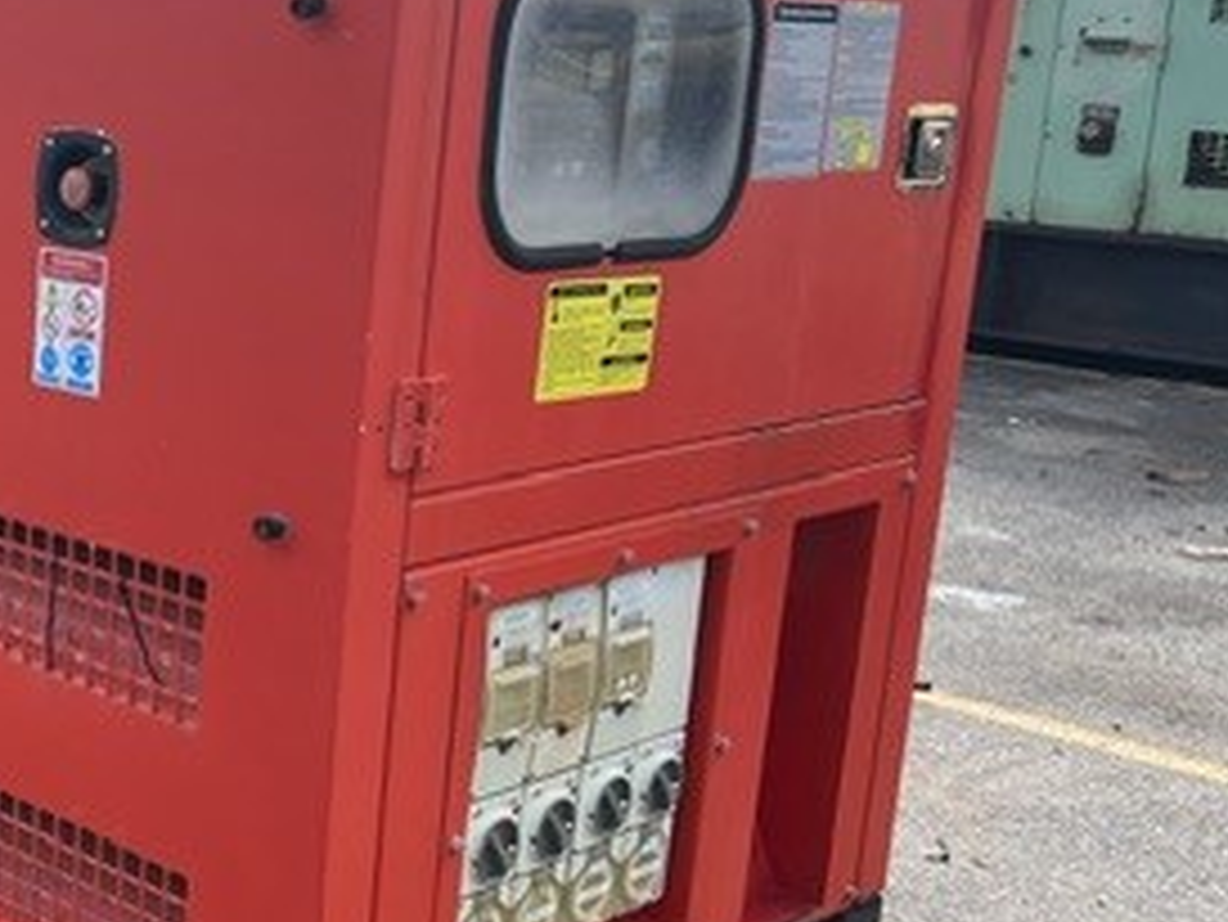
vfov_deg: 24.0
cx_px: -121
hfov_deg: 28.7
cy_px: 477
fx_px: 2165
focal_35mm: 61
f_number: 1.5
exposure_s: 1/1209
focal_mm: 5.7
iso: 50
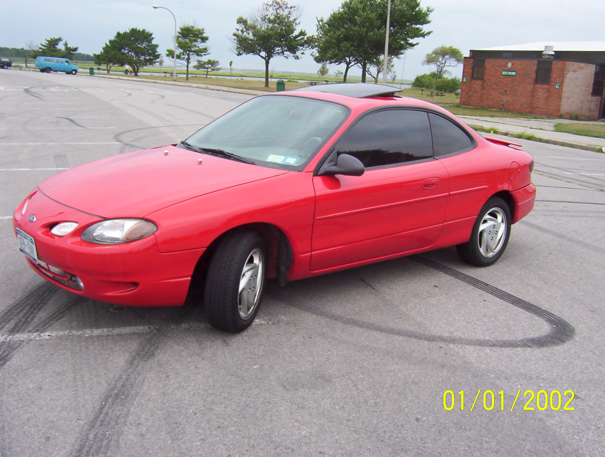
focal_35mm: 36
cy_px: 228
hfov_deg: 51.2
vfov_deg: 39.8
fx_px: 631
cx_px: 302
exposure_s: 1/119
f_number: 2.76
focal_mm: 5.54
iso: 100
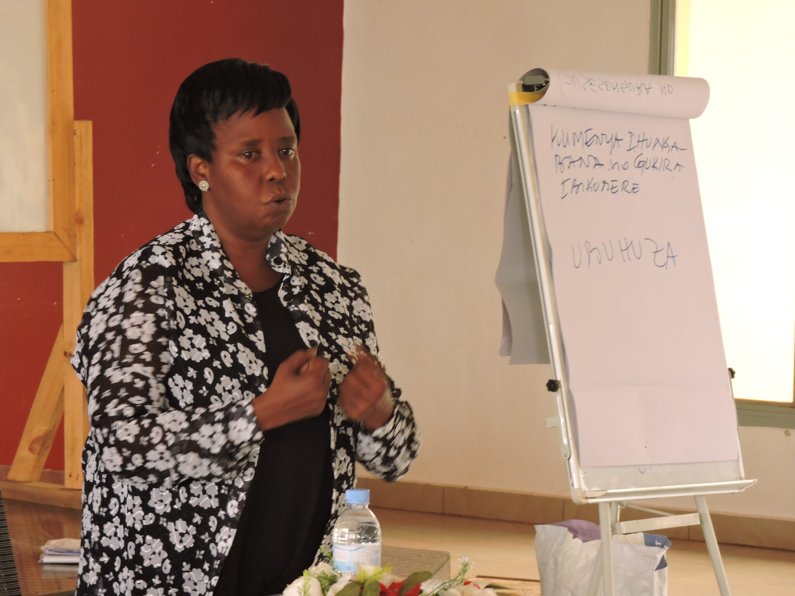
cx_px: 398
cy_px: 298
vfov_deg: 8.7
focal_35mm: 170
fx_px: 3904
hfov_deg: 11.6
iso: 400
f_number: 5.2
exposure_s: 1/15
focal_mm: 30.5
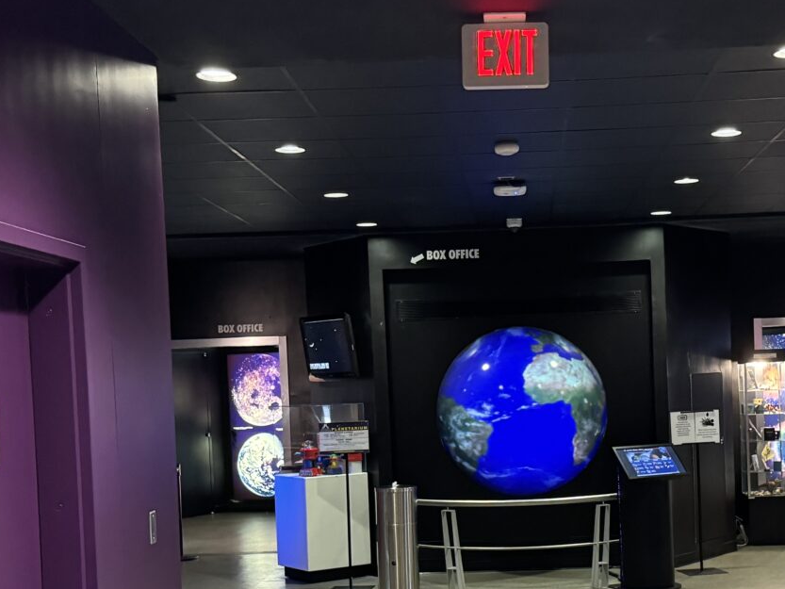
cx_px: 506
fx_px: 1338
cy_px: 432
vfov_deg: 24.6
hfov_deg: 32.5
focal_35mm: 59
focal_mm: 6.86
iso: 1000
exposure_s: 1/40
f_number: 1.78
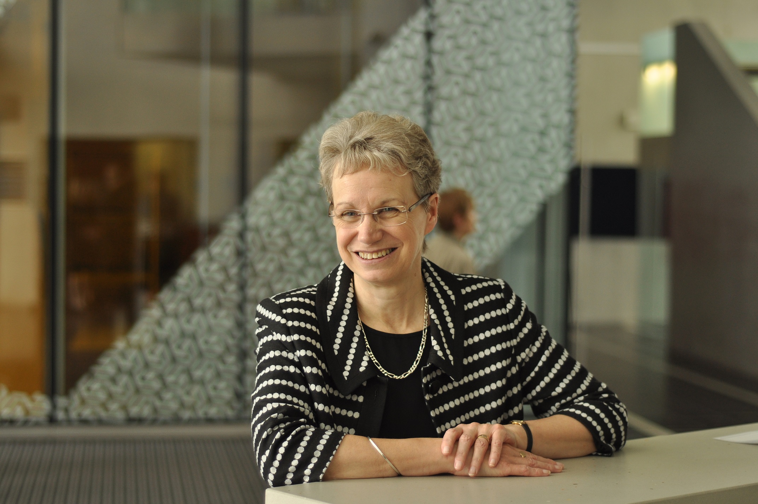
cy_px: 252
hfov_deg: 27.0
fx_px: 1577
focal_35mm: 75
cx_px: 379
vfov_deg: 18.1
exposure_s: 1/320
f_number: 1.8
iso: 320
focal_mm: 50
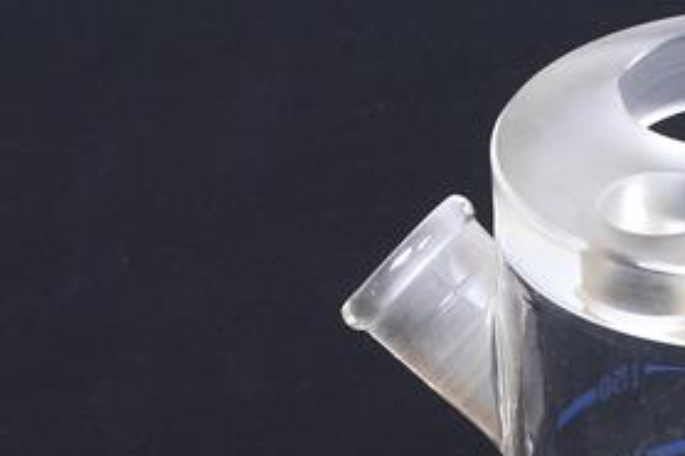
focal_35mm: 123
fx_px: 2339
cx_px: 660
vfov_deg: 11.0
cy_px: 454
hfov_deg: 16.4
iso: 200
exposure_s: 1/200
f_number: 14
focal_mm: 38
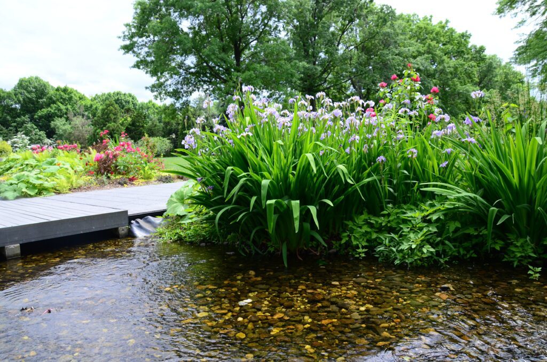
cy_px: 181
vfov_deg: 47.7
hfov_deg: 67.5
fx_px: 409
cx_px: 274
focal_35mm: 27
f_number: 7.1
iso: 400
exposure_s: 1/400
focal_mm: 18
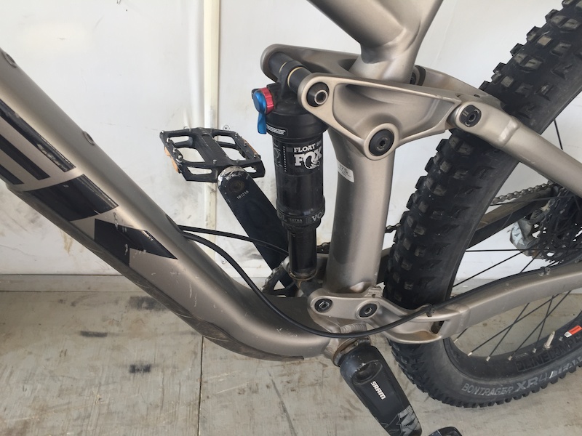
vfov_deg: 48.2
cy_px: 218
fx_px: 488
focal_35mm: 29
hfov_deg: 61.7
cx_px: 291
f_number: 2.2
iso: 32
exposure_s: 1/120
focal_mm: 4.15
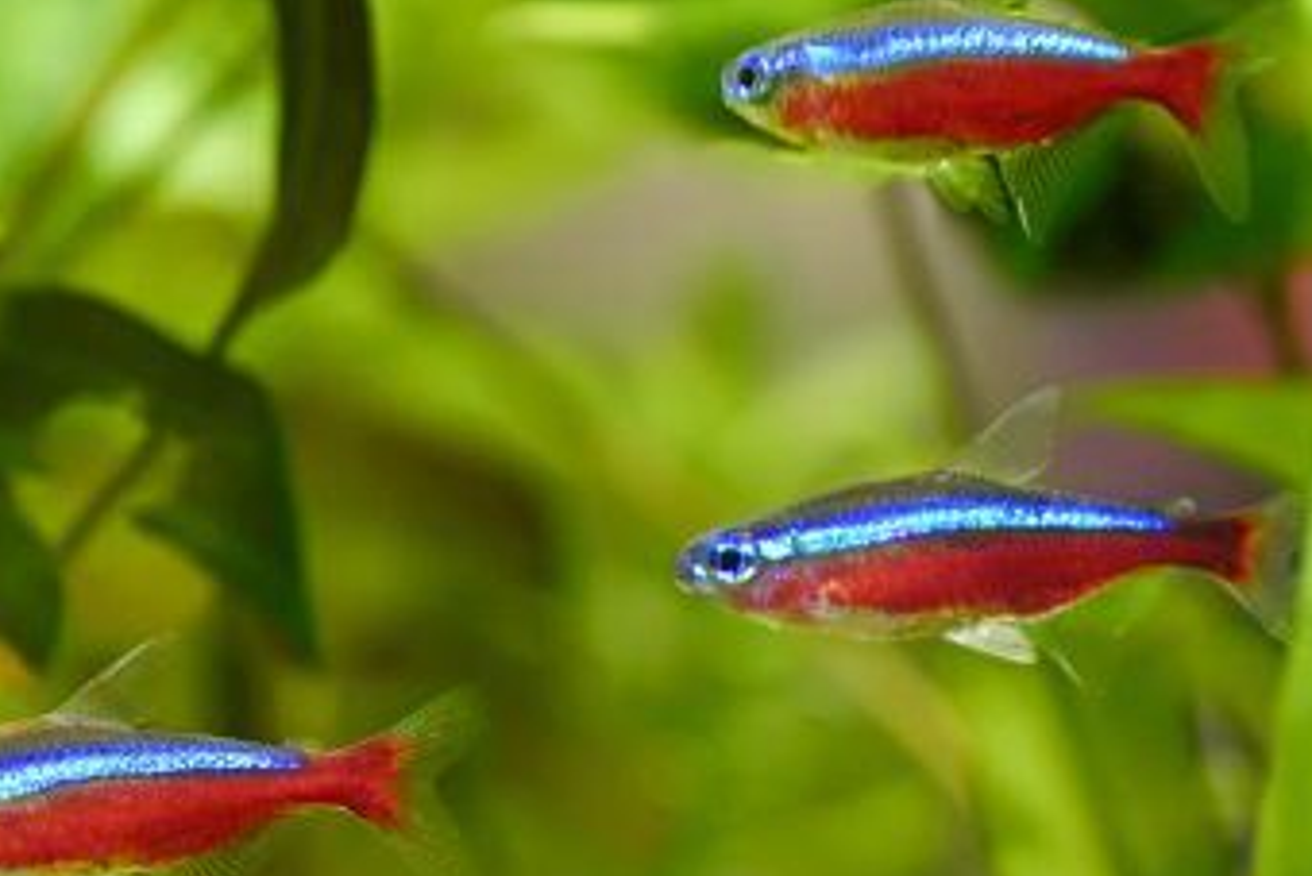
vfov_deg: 4.8
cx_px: 999
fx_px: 10500
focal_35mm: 288
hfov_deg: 7.1
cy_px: 164
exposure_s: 1/50
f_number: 5.6
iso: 400
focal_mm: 70
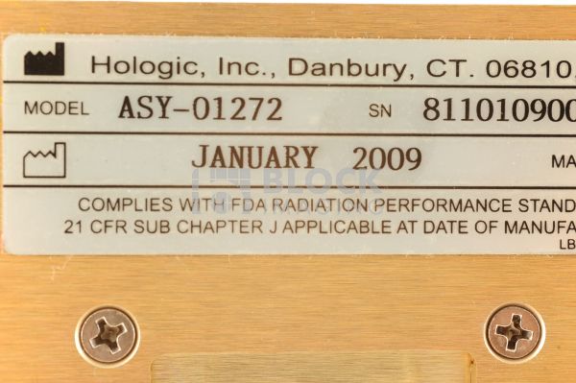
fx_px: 799
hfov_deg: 39.6
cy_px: 192
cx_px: 288
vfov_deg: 26.9
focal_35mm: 50
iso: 1600
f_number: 10
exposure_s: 1/160
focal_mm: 50
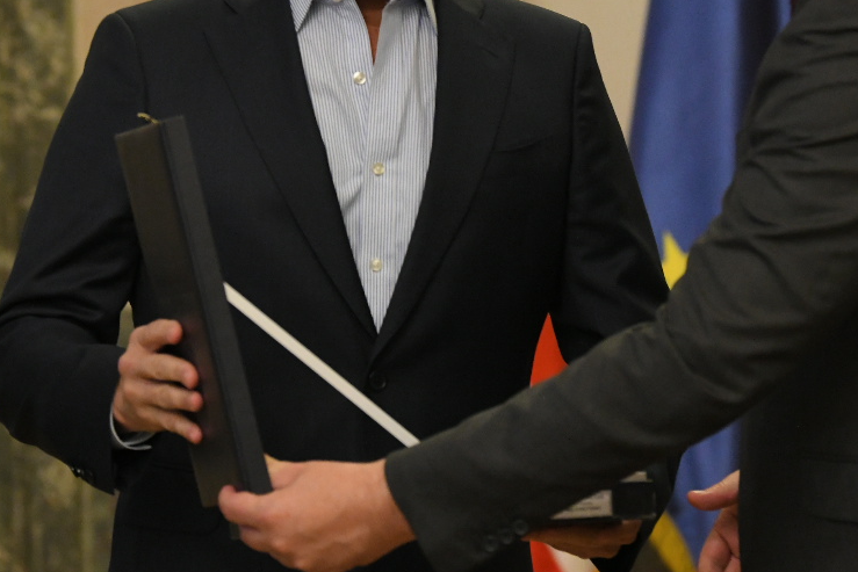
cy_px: 93
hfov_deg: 6.7
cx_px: 575
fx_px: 7318
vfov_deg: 4.5
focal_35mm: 307
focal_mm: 140
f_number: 3.5
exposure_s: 1/200
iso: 4000
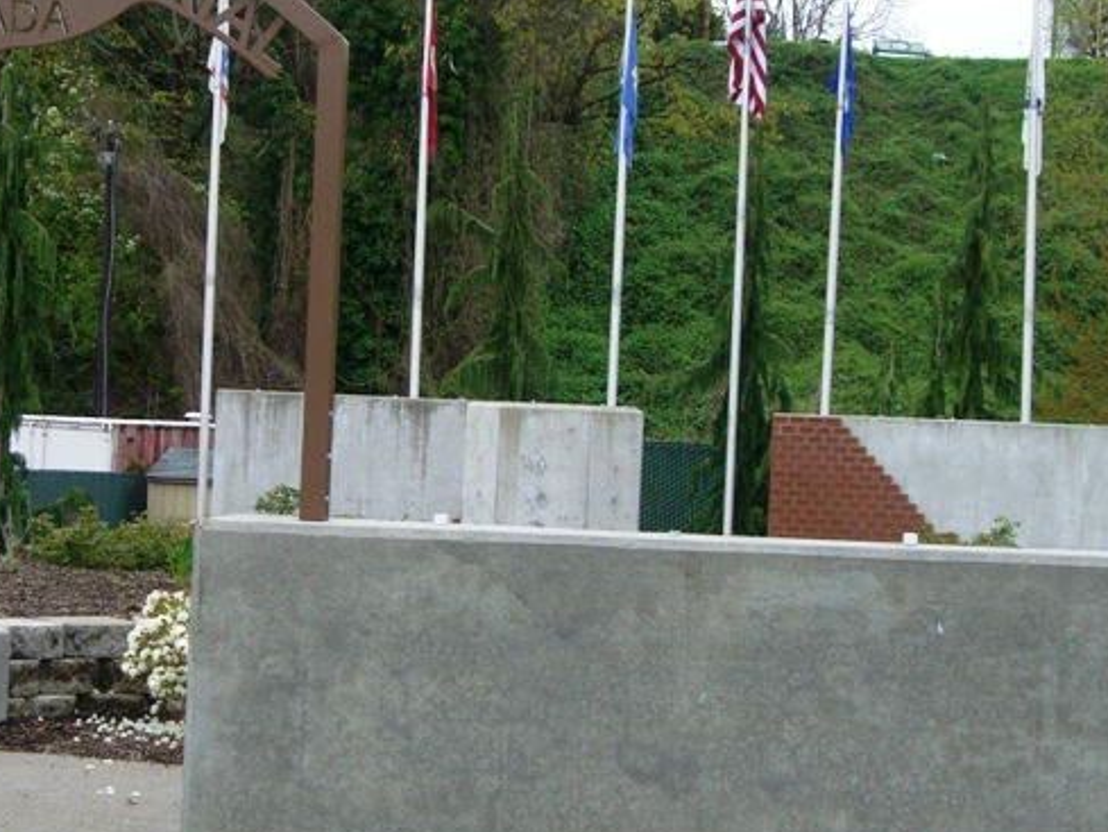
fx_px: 2881
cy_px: 419
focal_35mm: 90
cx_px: 401
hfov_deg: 21.7
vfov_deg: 16.4
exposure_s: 1/200
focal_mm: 11.5
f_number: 3.4
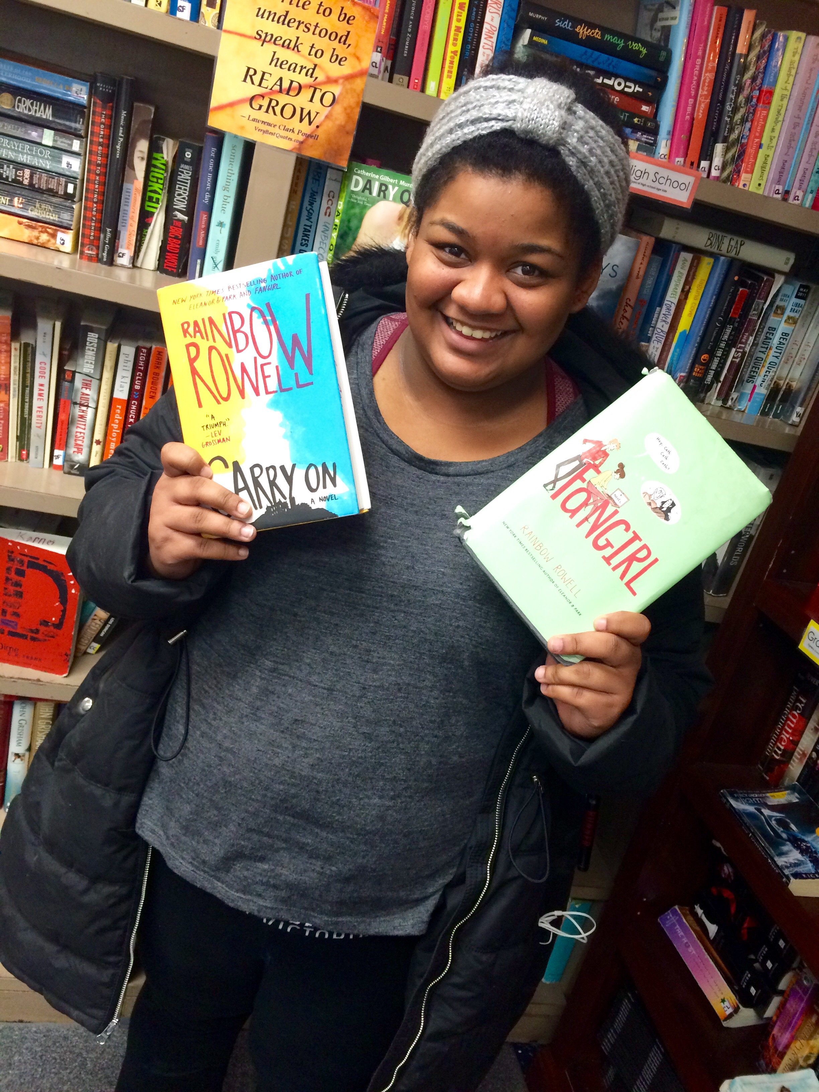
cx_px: 410
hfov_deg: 48.2
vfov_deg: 61.7
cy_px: 546
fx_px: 915
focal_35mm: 29
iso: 200
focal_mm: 4.15
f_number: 2.2
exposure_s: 1/30
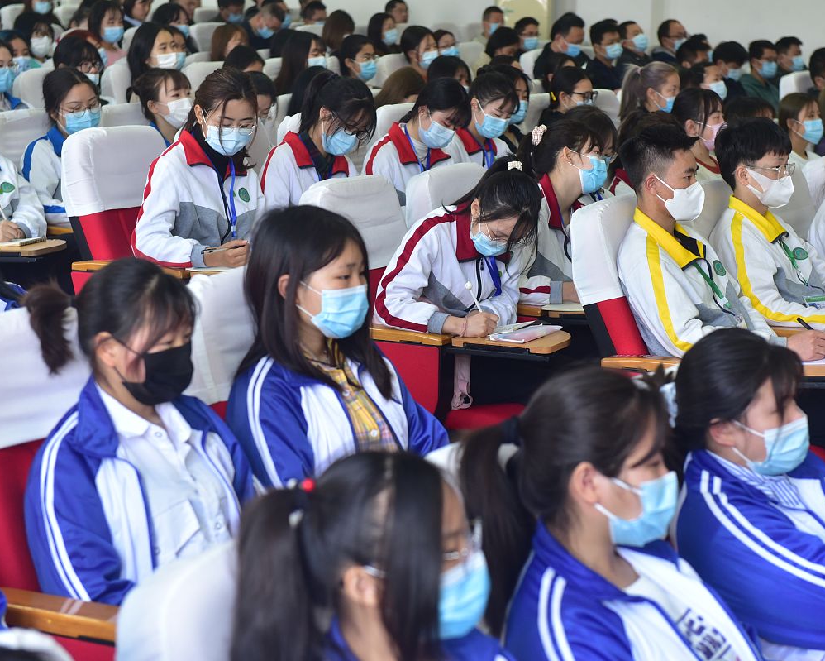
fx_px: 1929
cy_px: 330
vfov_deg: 19.4
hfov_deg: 24.1
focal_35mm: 79
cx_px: 465
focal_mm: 70
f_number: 4.5
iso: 1000
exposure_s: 1/160
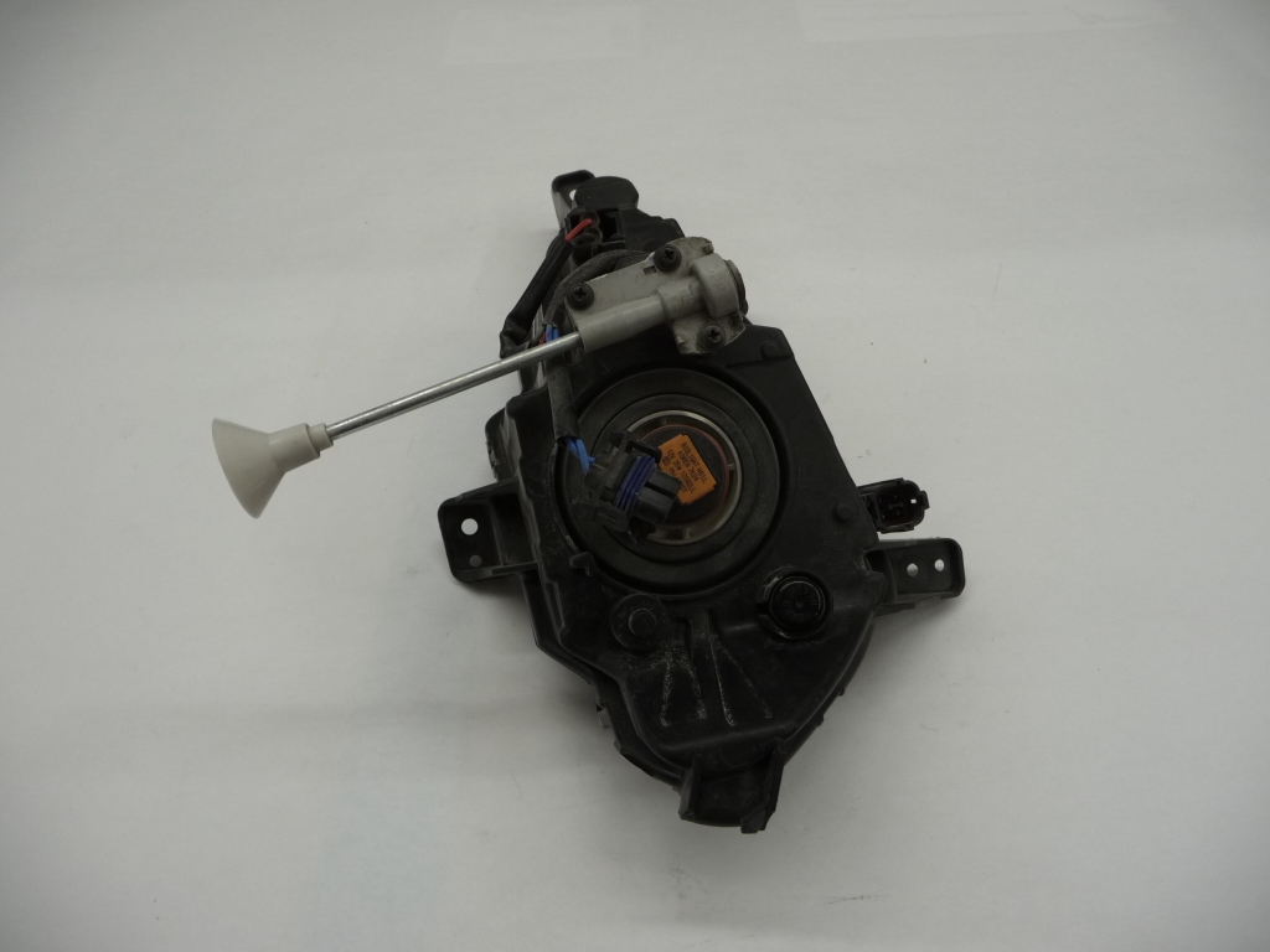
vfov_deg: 49.7
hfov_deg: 63.4
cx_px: 635
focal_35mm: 28
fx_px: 1027
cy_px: 476
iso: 100
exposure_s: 1/30
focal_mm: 4.7
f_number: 3.3
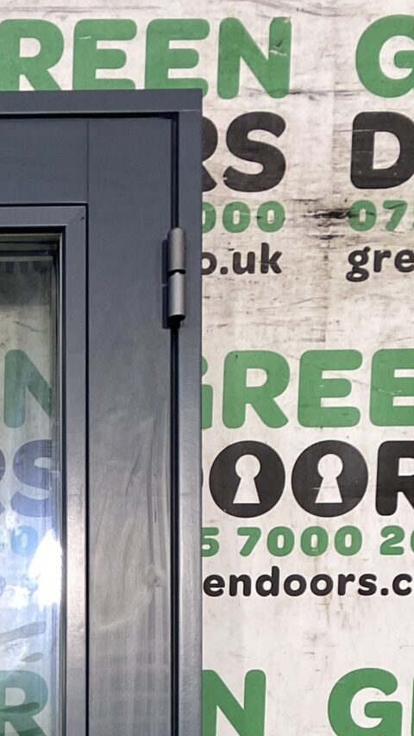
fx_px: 1658
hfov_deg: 13.0
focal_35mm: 85
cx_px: -310
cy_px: 1103
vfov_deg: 21.1
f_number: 1.8
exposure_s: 1/100
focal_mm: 4.25
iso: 64
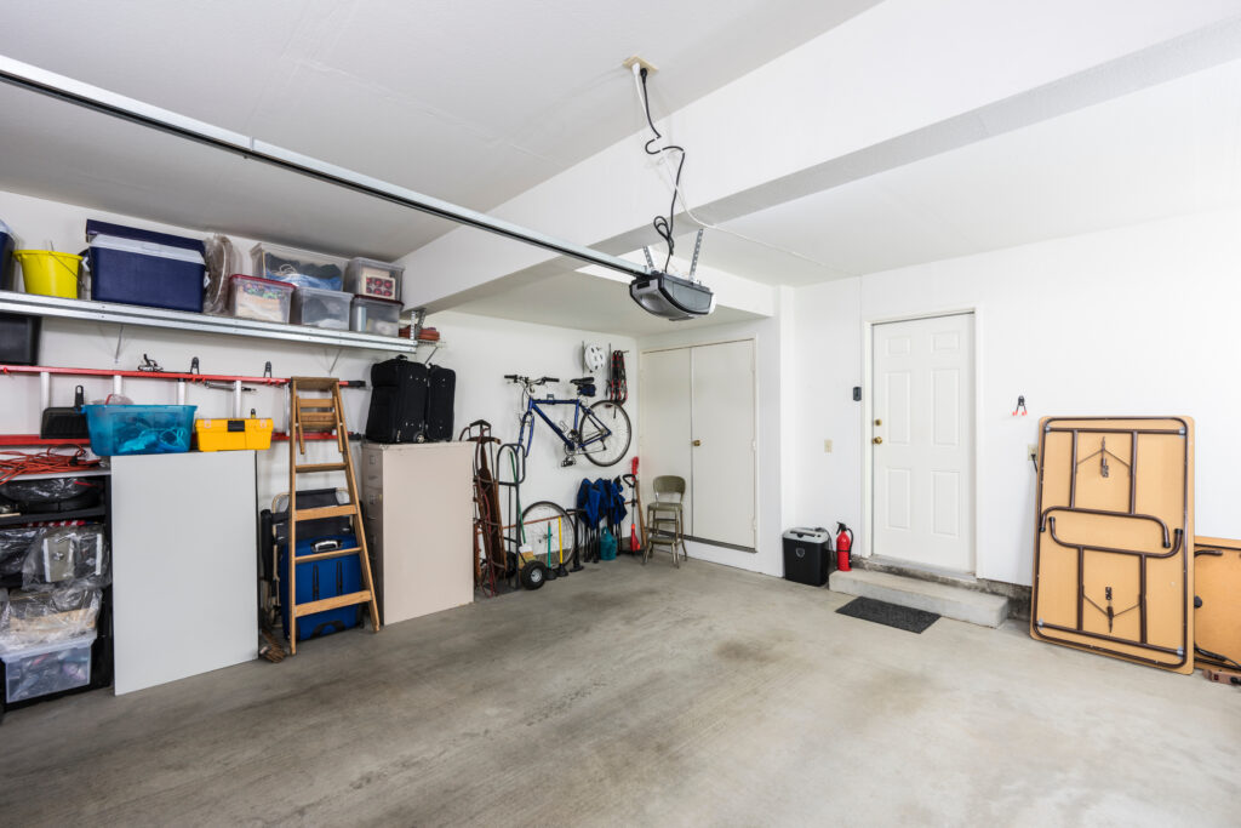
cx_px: 620
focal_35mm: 16
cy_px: 414
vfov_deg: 73.8
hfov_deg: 96.7
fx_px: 552
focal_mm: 16
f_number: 9
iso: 100
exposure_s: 1.3
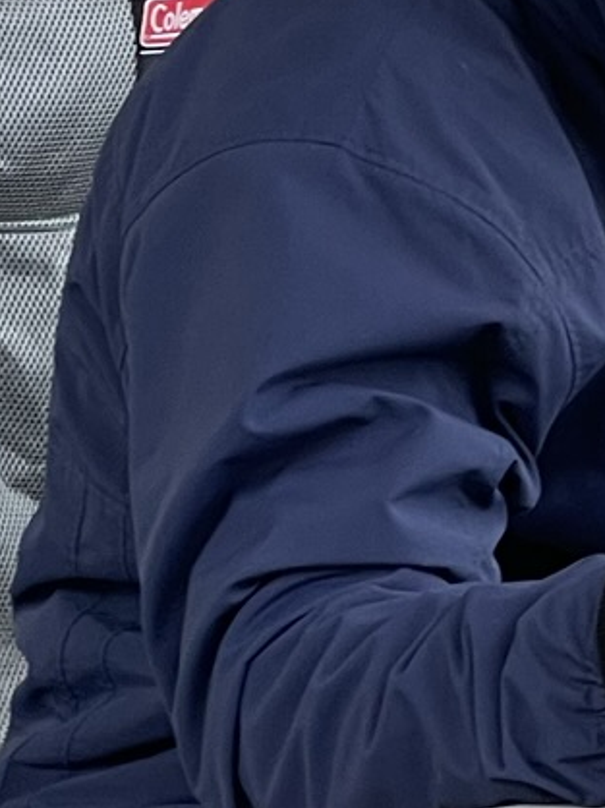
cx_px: 1355
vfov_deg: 7.7
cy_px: 996
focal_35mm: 255
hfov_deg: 5.6
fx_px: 5948
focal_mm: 6
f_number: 2
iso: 40
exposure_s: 1/99
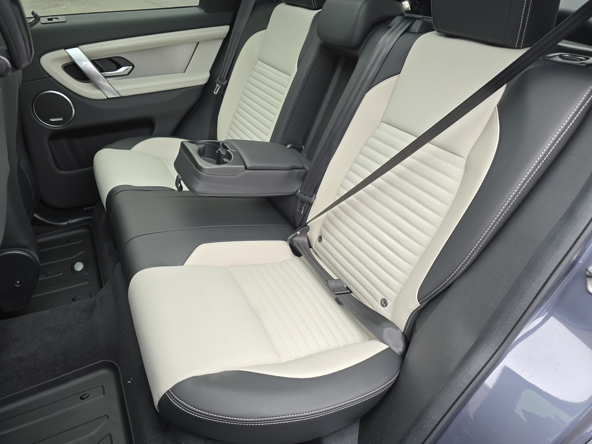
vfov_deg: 58.9
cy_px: 222
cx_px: 296
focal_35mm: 23
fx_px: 393
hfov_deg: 73.9
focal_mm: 6.3
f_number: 1.7
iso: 40
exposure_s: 1/180
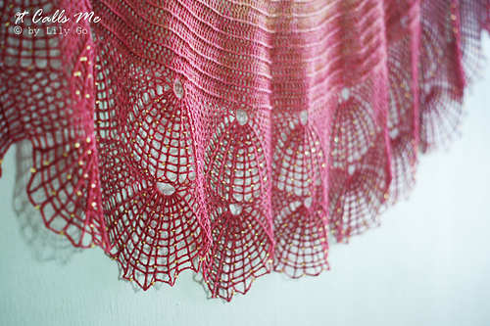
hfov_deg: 27.0
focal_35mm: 75
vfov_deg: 18.2
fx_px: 1020
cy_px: 163
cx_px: 245
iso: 400
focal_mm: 50
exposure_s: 1/20
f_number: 2
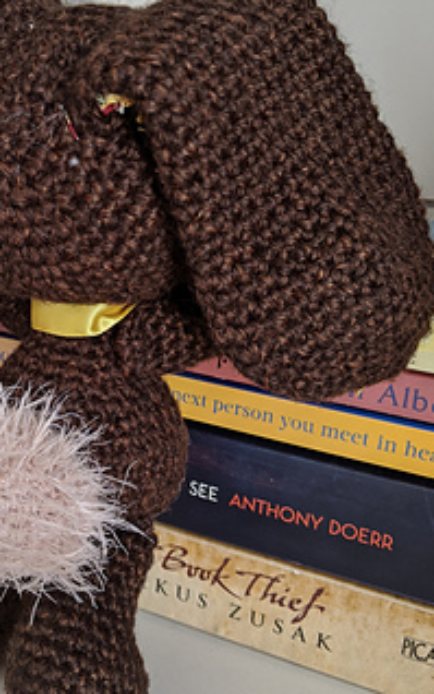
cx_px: 73
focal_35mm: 45
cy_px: 330
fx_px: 851
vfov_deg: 44.3
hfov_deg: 27.9
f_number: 1.8
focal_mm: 4.44
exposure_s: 1/120
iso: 173
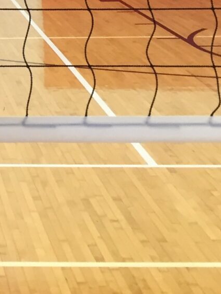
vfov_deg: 13.6
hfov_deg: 10.6
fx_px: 1123
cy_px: -209
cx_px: -169
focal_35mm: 132
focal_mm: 4.15
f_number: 2.2
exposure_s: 1/30
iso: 80
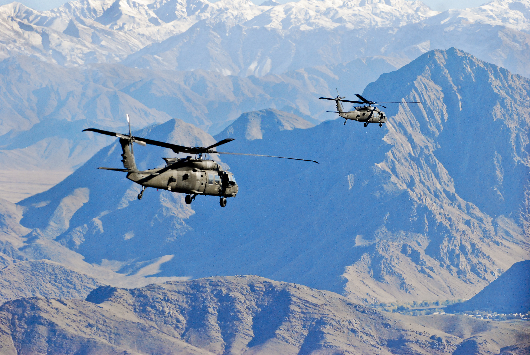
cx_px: 265
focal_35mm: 255
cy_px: 178
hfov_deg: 8.1
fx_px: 3759
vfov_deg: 5.4
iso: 800
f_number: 6.3
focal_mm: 170
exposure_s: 1/2500
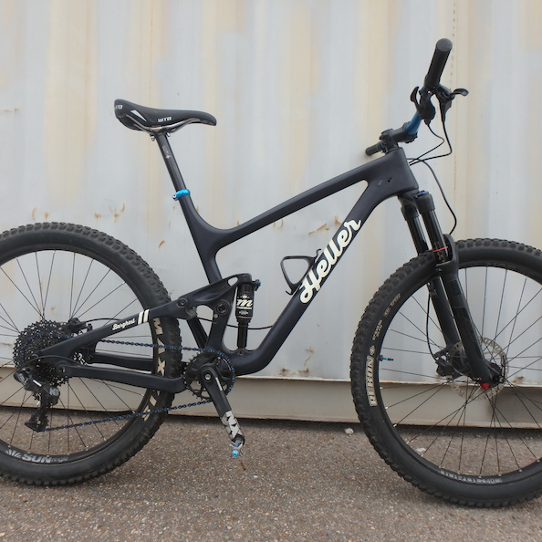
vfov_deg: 62.9
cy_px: 269
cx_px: 270
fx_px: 443
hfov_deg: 62.9
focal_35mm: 25
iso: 125
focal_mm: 3.7
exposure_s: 1/200
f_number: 3.5
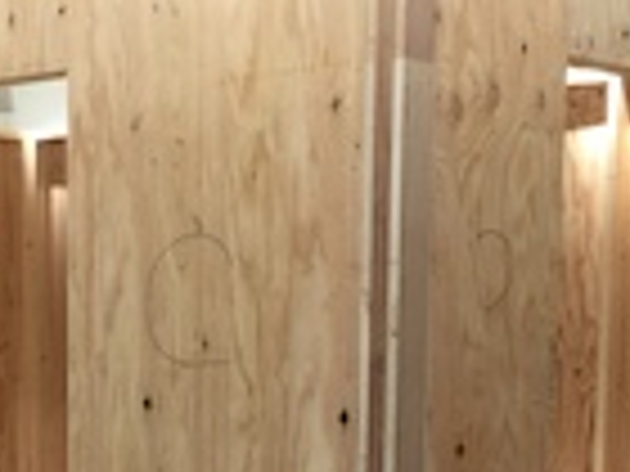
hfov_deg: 22.2
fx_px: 1602
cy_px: 519
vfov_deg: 16.3
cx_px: 241
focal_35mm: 88
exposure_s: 1/33
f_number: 2.2
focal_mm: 4.15
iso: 32
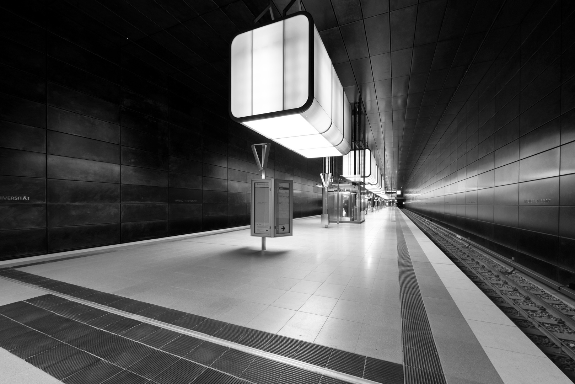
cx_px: 288
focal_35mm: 14
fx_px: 224
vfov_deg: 81.3
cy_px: 192
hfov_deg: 104.2
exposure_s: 1/1.3
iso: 200
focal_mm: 14
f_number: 10
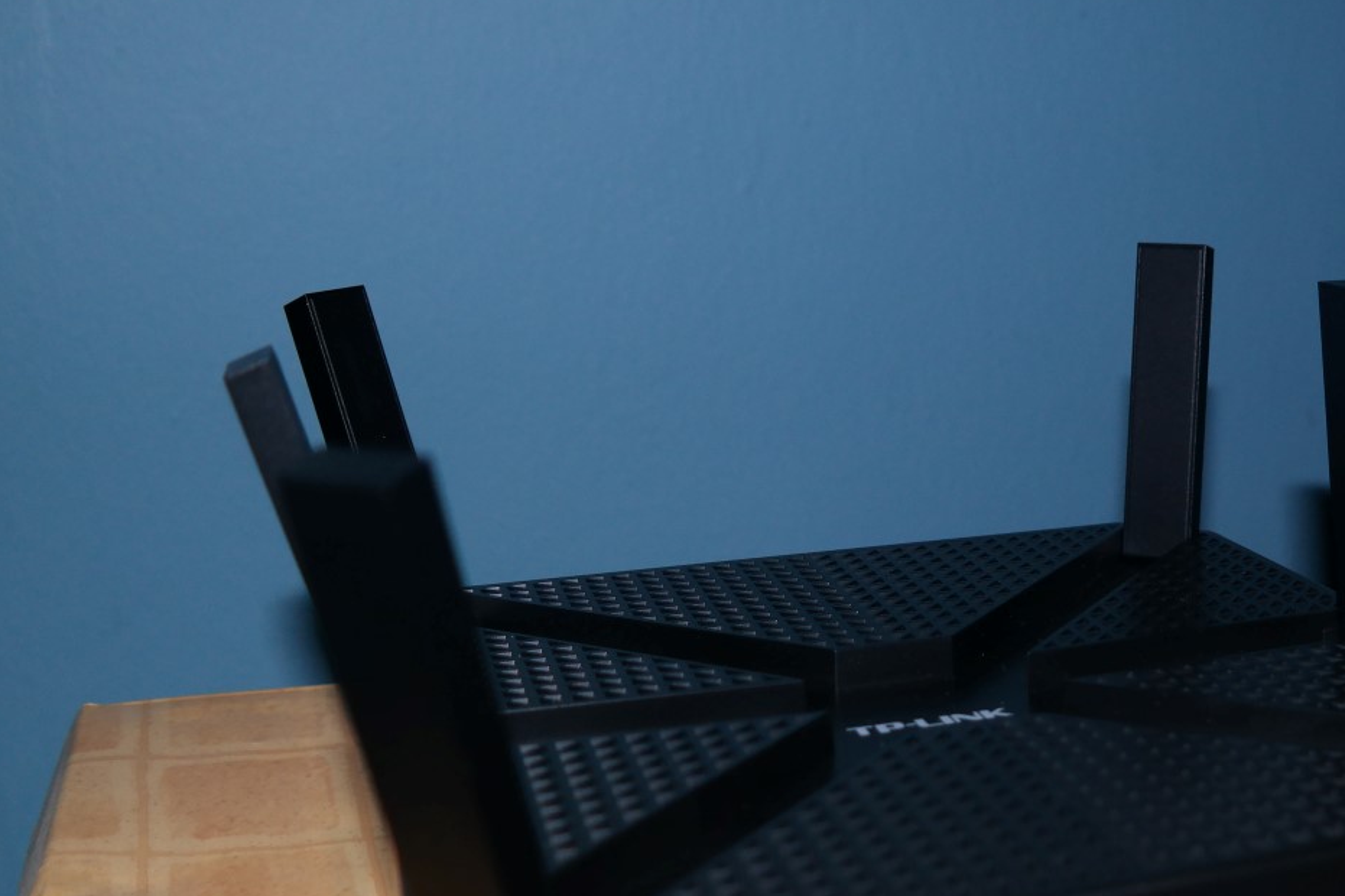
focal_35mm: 47
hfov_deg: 40.4
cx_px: 1047
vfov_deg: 28.5
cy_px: 552
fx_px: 1755
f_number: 3.5
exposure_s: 1/40
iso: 400
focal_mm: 18
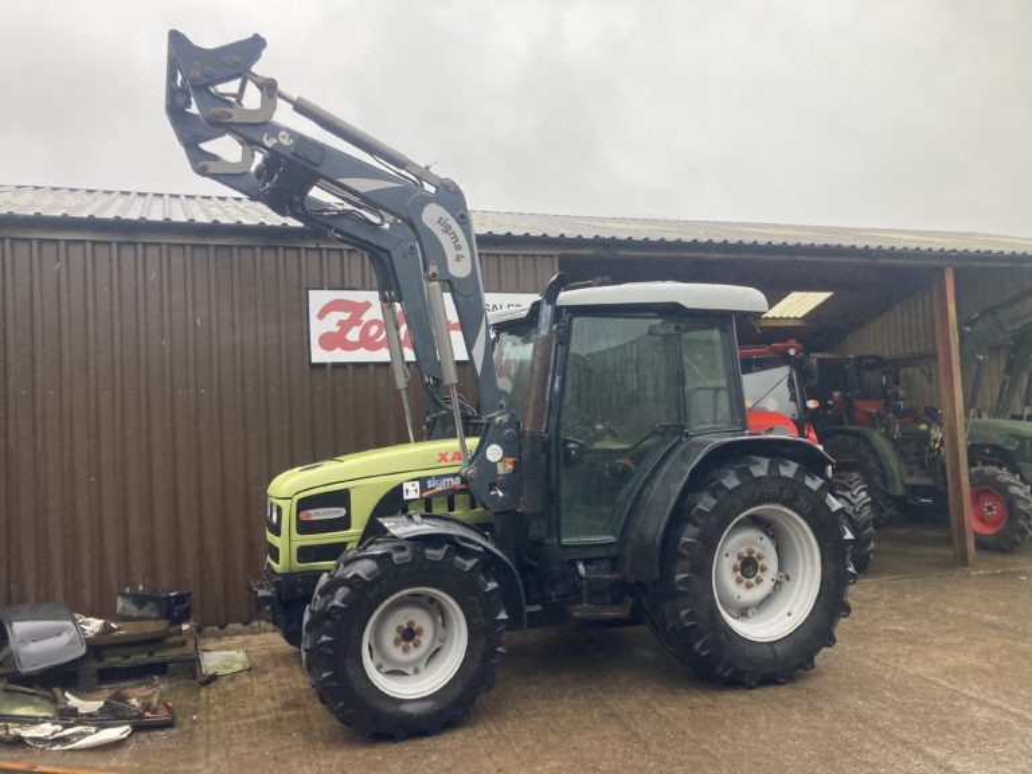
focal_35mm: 28
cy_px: 387
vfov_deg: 49.7
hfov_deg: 63.4
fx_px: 835
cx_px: 516
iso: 80
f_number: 1.8
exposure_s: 1/109
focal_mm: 3.99
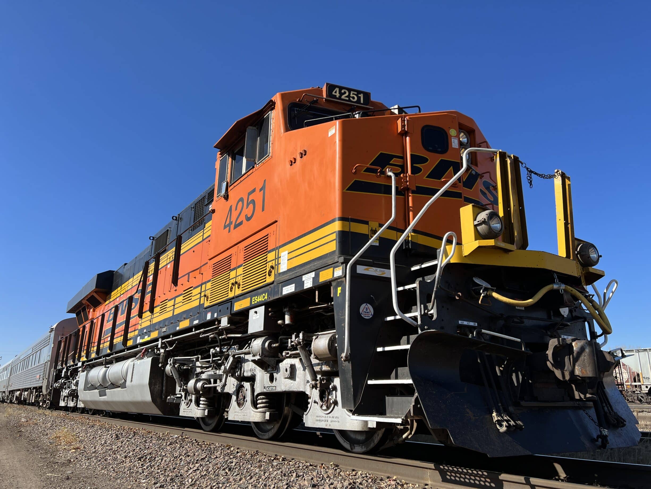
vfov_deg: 53.1
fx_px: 489
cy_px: 244
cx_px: 326
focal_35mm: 26
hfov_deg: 67.3
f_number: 1.5
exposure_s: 1/3831
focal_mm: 5.7
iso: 50
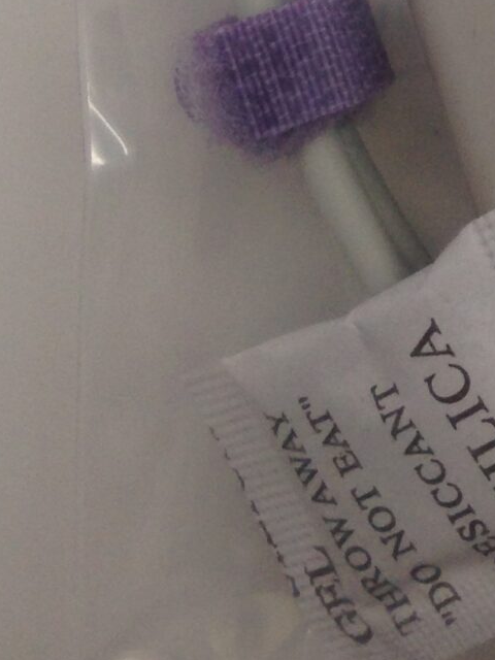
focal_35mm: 132
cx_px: 919
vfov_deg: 13.7
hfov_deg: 10.5
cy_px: -425
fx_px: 2517
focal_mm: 4.12
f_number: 2.4
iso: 50
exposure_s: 1/60
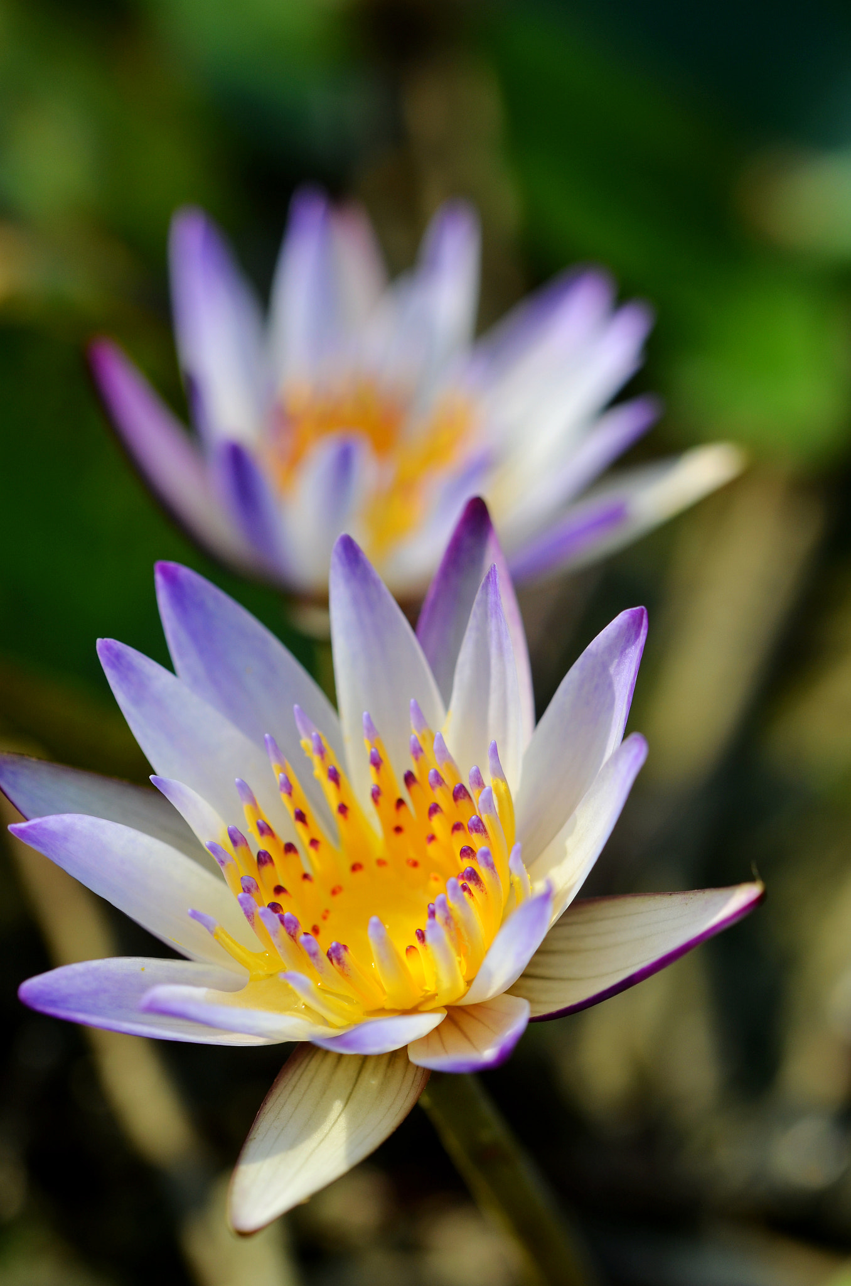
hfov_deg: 8.7
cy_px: 643
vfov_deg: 13.1
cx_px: 426
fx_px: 5611
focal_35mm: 158
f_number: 8
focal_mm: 105
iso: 200
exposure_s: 1/640
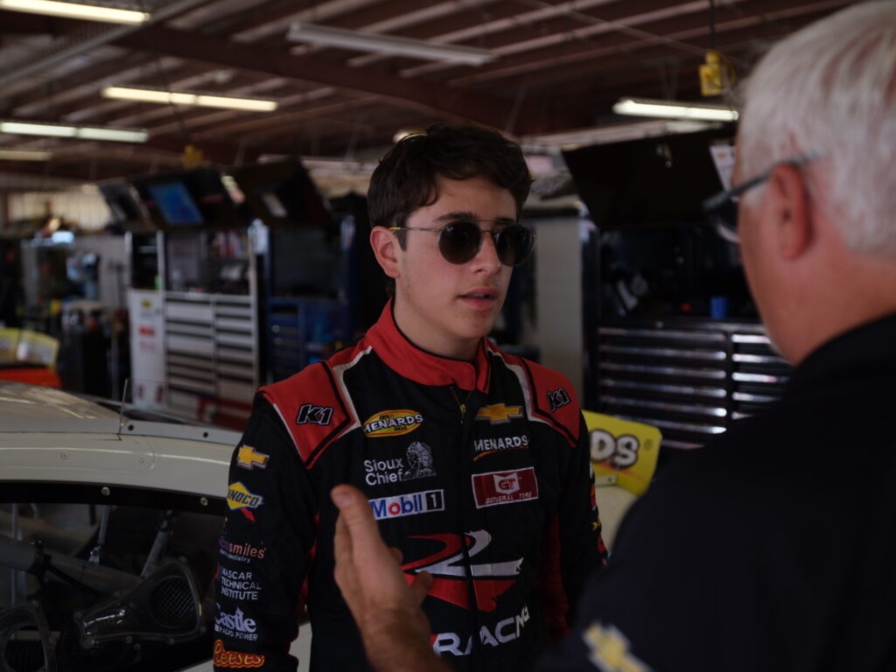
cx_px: 448
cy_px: 336
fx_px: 1087
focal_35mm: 42
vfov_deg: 34.3
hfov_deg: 44.8
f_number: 4
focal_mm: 52.7
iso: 1000
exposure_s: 1/200
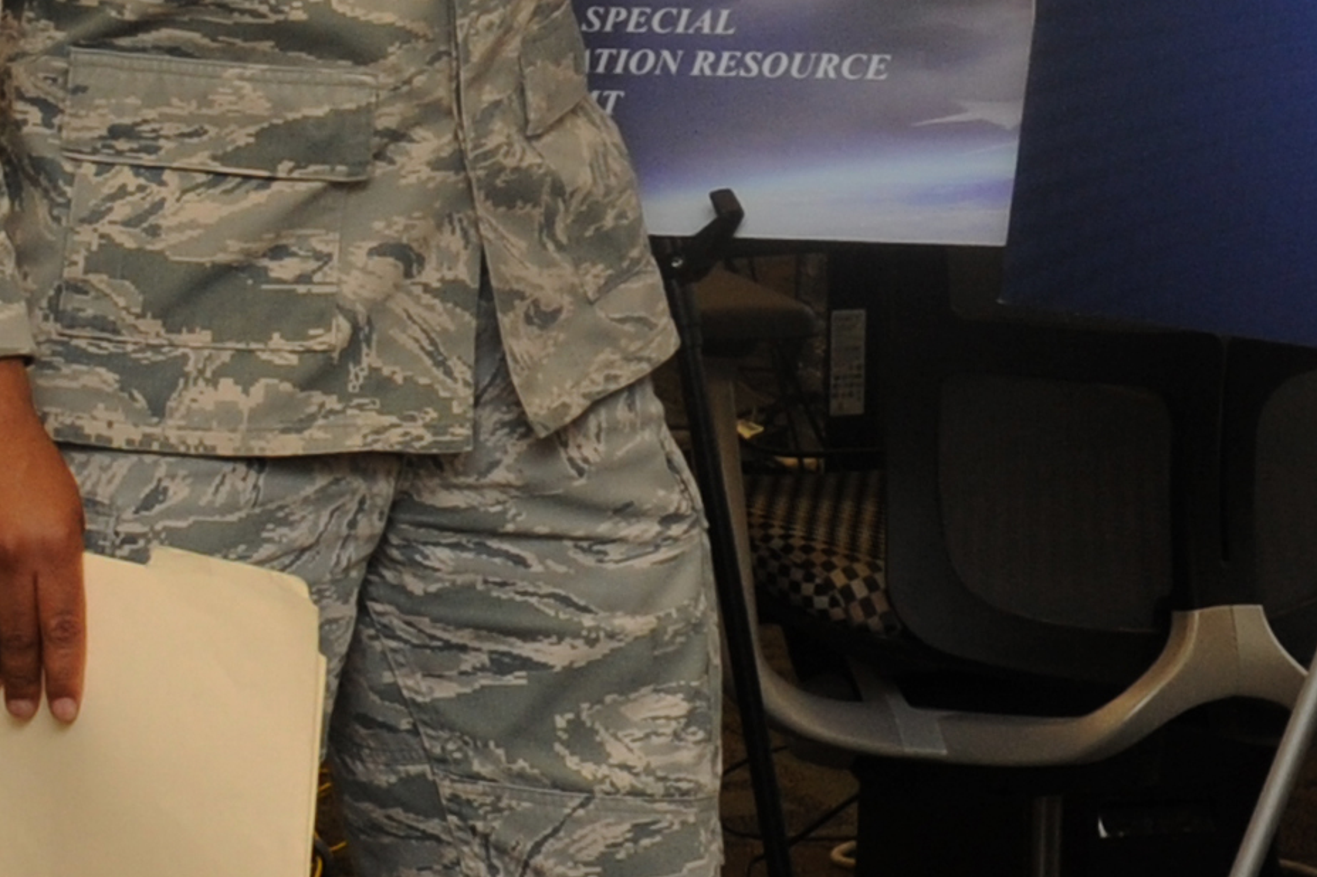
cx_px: -294
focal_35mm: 133
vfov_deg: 10.3
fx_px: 4864
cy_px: 92
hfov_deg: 14.9
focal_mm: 29
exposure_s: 1/160
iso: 1000
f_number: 5.6
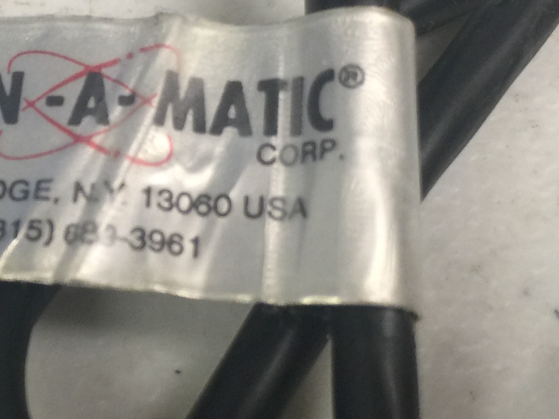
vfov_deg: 17.1
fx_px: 1388
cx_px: 15
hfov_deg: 22.0
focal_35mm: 86
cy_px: 153
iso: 50
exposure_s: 1/30
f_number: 2.2
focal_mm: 4.15
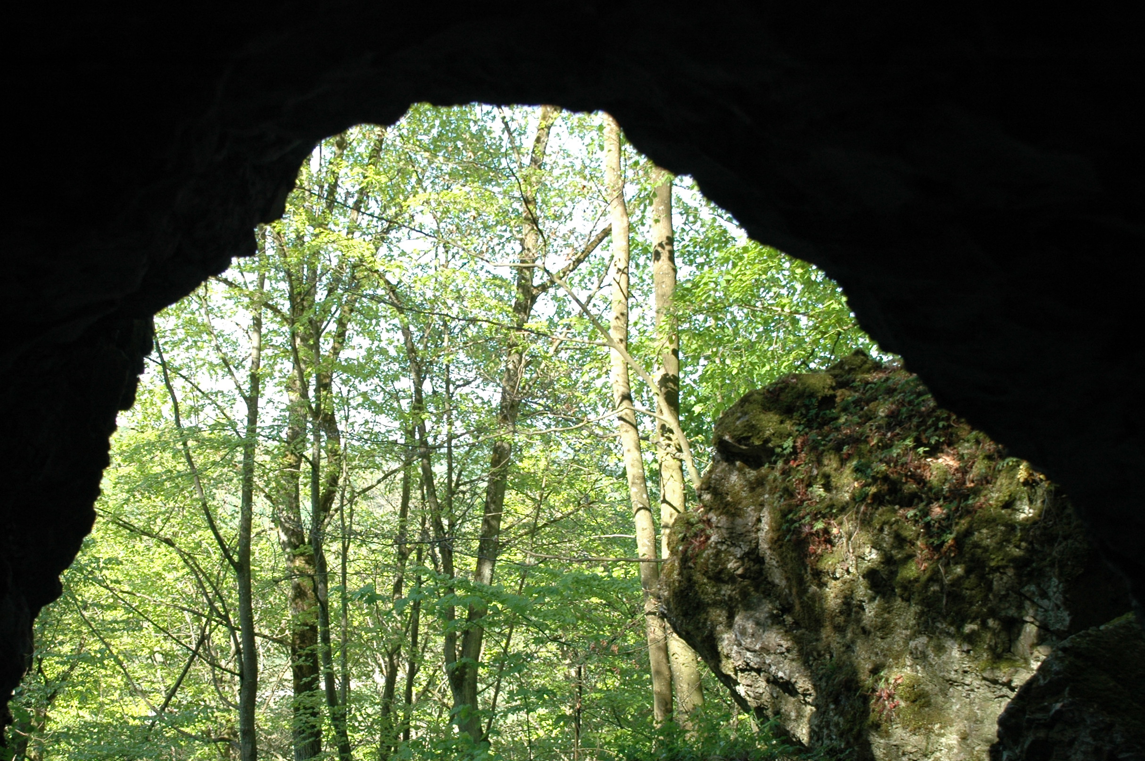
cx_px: 506
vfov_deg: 23.4
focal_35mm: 58
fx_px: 1831
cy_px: 463
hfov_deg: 34.7
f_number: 5.6
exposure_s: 1/125
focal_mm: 31
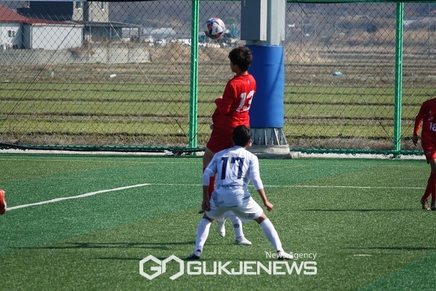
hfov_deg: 6.0
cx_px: 218
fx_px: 4130
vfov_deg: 4.0
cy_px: 146
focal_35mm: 341
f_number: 4
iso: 100
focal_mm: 124.94
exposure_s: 1/800
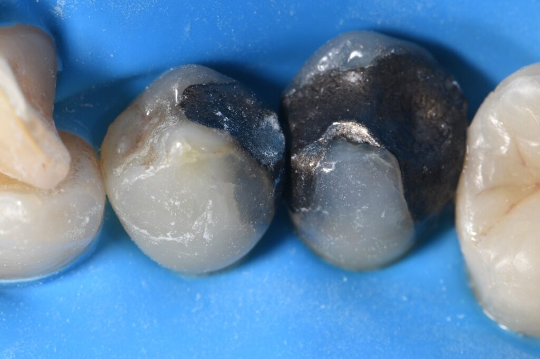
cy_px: 180
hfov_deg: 13.1
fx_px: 2354
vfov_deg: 8.7
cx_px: 270
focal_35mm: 157
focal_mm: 105
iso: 200
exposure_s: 1/160
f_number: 32
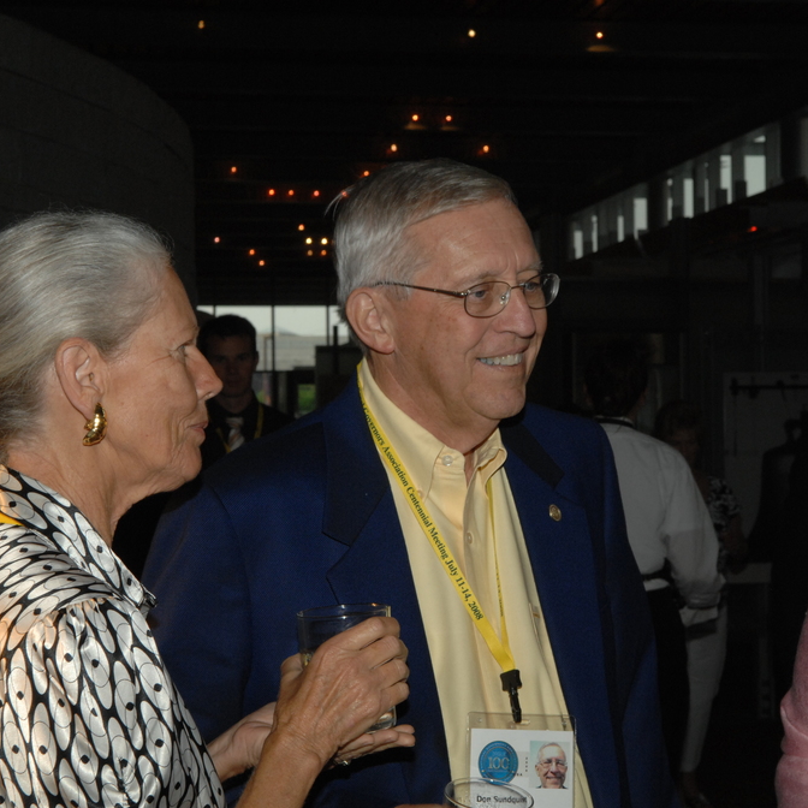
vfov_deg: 17.9
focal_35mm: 97
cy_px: 404
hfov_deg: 17.9
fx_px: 2562
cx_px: 530
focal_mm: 50
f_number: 10
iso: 400
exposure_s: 1/125
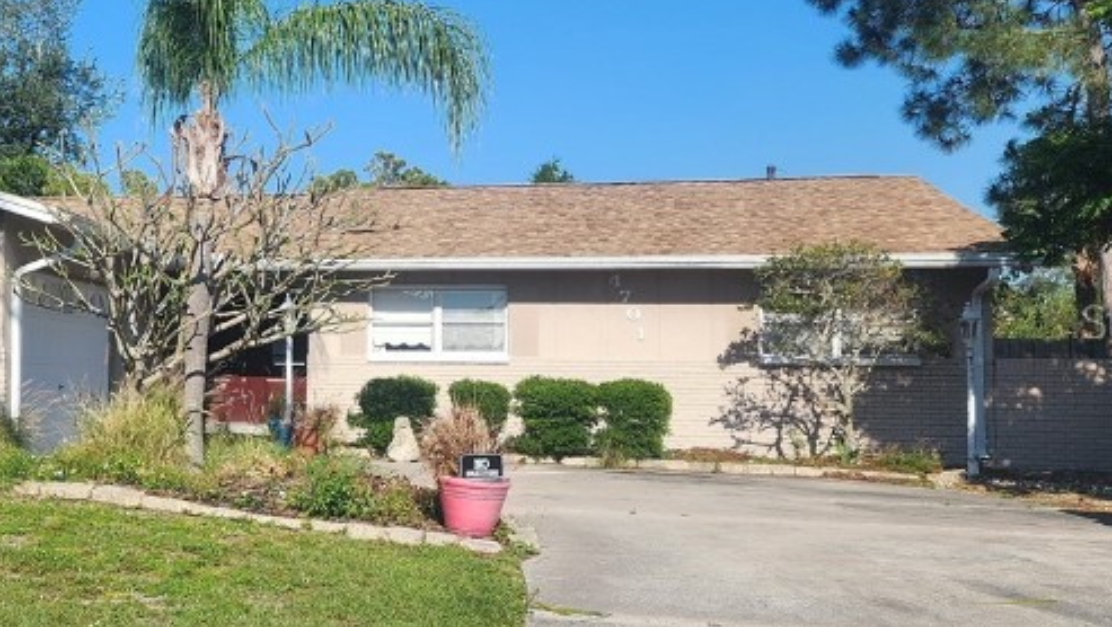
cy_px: 320
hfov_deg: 37.6
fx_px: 1534
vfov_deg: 23.1
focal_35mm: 52
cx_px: 140
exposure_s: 1/1000
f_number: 1.8
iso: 12
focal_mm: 6.4
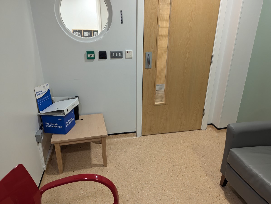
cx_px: 136
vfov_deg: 56.9
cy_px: 102
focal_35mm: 24
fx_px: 188
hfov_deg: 71.5
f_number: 1.85
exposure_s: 1/25
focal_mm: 6.81
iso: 71
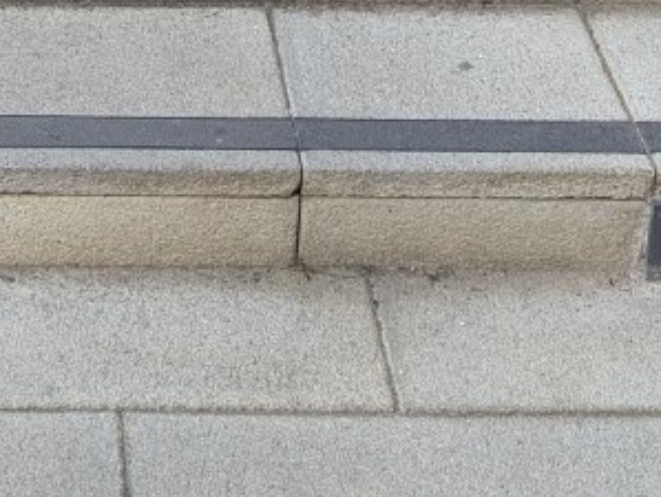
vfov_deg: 13.3
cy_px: -490
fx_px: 1835
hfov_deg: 19.9
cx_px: 25
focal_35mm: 96
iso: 62
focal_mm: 6.81
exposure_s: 1/522
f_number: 1.85
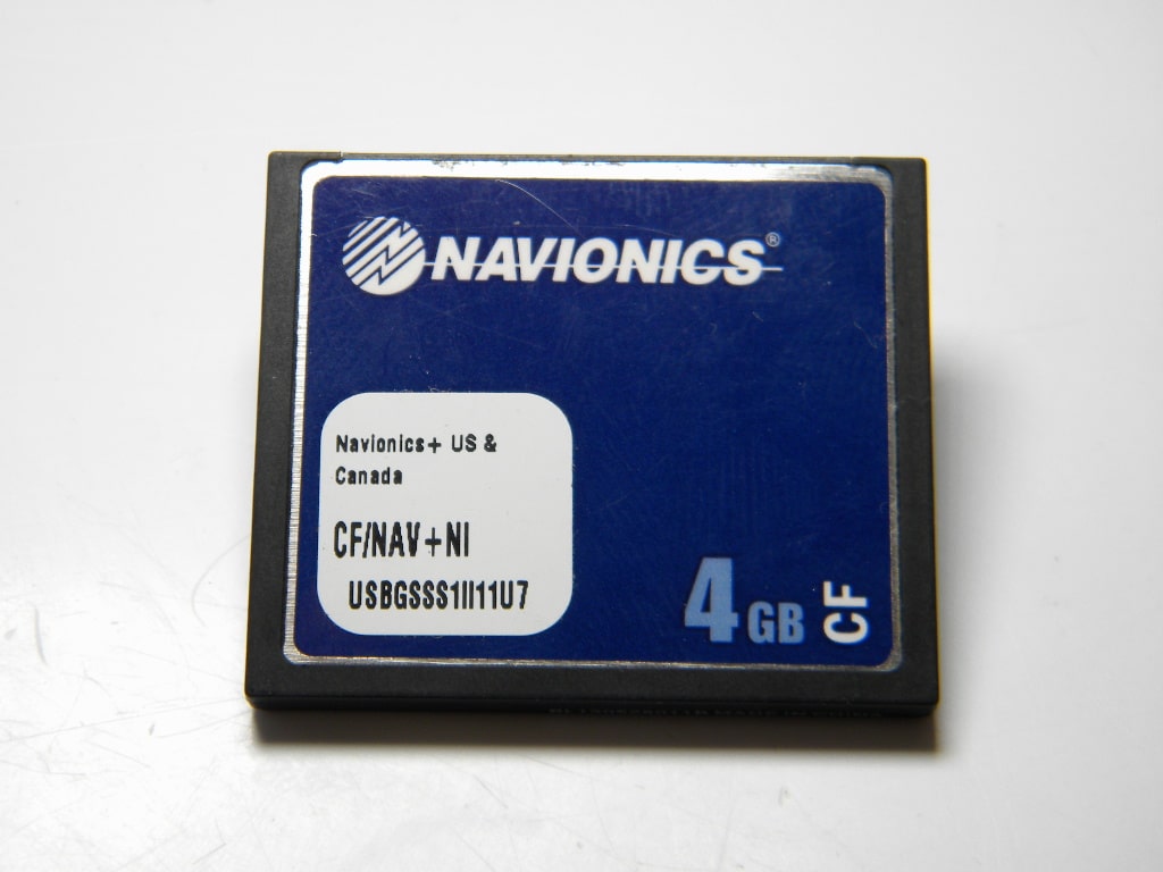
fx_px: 2789
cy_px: 436
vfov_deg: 17.8
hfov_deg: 23.6
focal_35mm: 83
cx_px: 582
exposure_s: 1/118
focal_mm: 15.1
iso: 80
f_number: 4.5
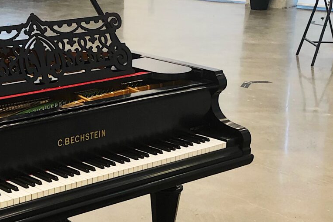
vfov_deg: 17.5
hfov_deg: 25.3
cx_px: 39
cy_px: 133
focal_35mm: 78
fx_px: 721
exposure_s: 1/24
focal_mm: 3.99
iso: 32
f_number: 1.8
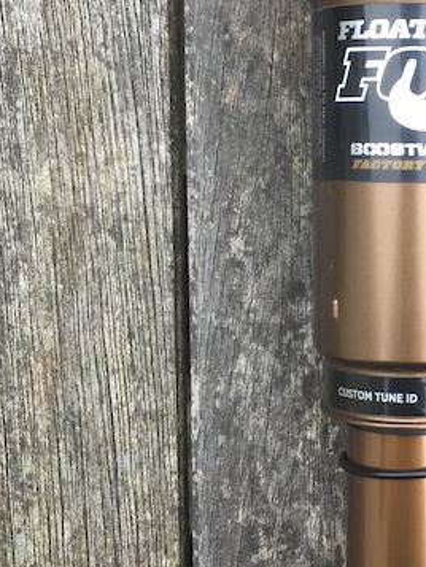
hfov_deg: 21.7
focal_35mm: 65
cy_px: 254
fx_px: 1066
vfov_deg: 29.8
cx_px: 443
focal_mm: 4.15
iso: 25
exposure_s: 1/118
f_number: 2.2
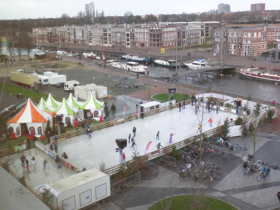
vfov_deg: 34.3
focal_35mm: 42
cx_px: 140
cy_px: 105
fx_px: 340
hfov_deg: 44.8
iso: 100
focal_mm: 7.5
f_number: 3.2
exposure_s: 1/45
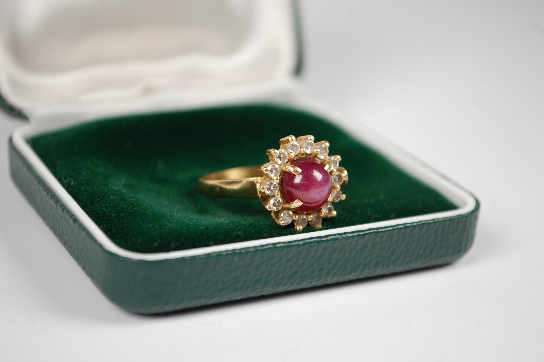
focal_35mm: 82
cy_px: 181
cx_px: 272
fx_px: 1246
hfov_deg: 24.6
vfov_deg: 16.5
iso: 250
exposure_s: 1/125
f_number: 5.6
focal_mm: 55
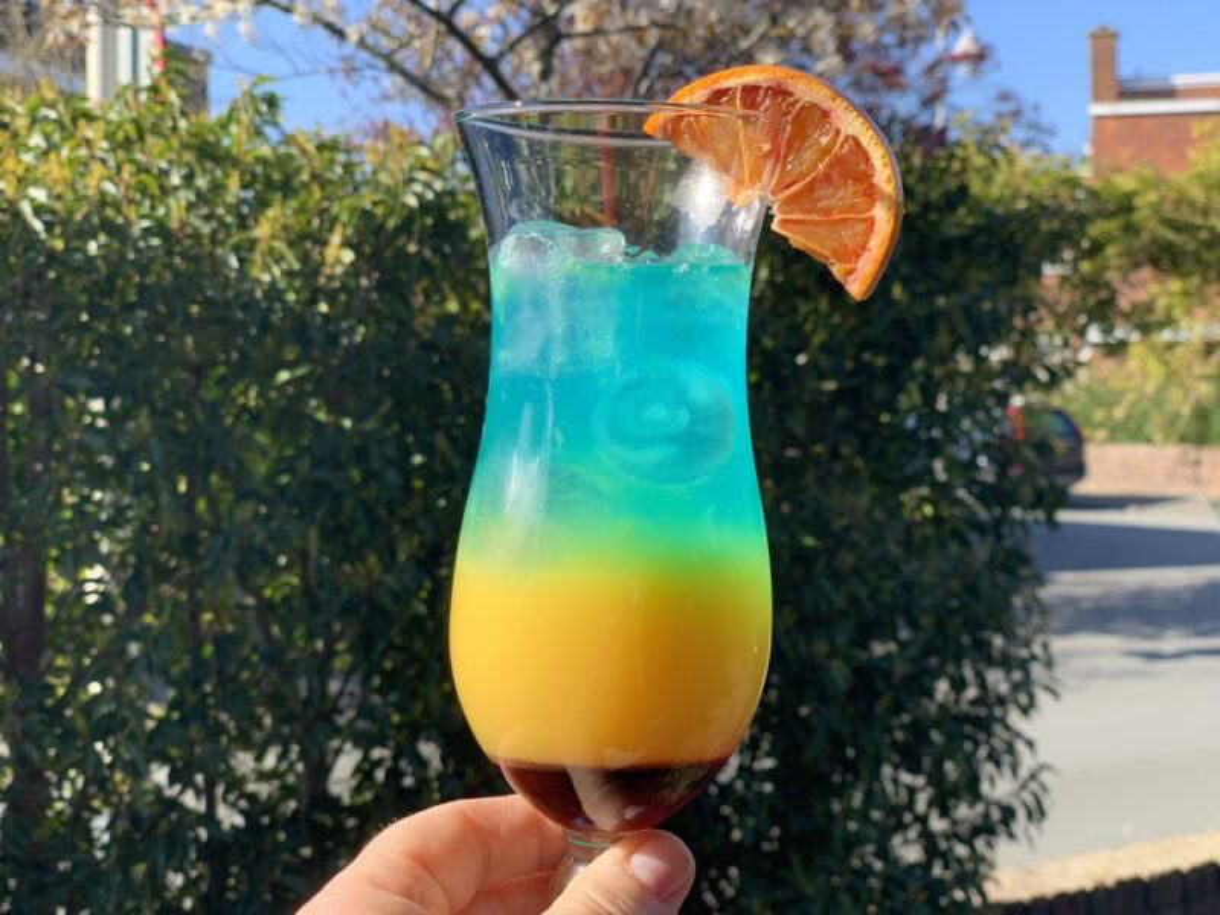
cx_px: 610
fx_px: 1833
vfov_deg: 28.0
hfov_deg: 36.8
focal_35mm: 52
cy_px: 458
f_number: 2.4
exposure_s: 1/350
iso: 16
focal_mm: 6
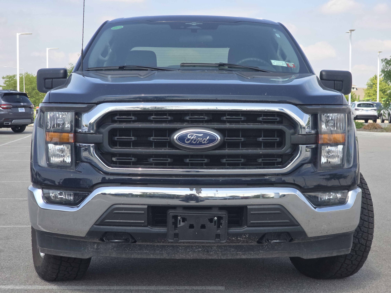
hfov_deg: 28.2
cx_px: 196
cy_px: 146
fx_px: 779
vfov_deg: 21.3
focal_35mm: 69
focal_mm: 7.9
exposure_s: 1/963
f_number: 2.4
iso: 50
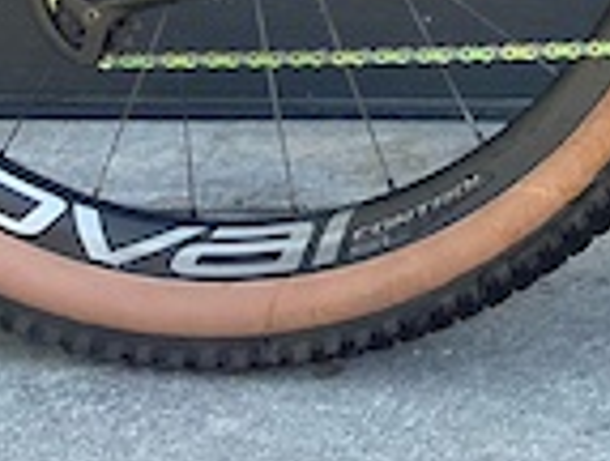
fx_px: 2562
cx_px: 1322
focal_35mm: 145
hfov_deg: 11.8
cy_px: -709
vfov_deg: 9.1
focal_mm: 4.25
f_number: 1.8
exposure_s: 1/164
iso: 32
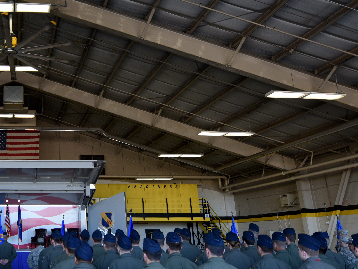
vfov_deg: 39.7
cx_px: 18
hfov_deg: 45.2
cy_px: 134
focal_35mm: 36
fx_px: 372
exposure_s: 1/500
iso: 400
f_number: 2.8
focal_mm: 14
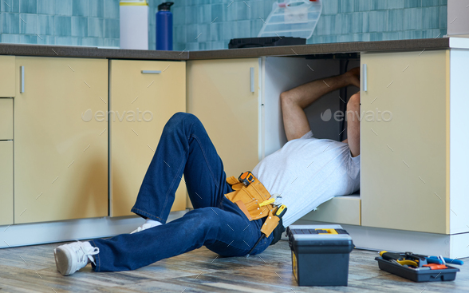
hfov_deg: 23.8
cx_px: 234
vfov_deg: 15.0
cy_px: 153
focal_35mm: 87
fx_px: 1112
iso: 400
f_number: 2.5
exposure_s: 1/200
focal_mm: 85
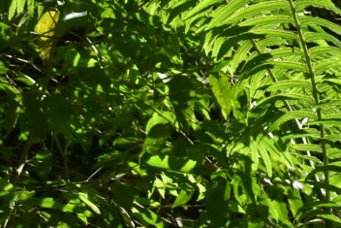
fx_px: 952
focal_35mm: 100
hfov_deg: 19.8
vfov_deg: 13.6
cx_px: 326
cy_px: 90
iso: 400
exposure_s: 1/1250
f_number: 4.5
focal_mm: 23
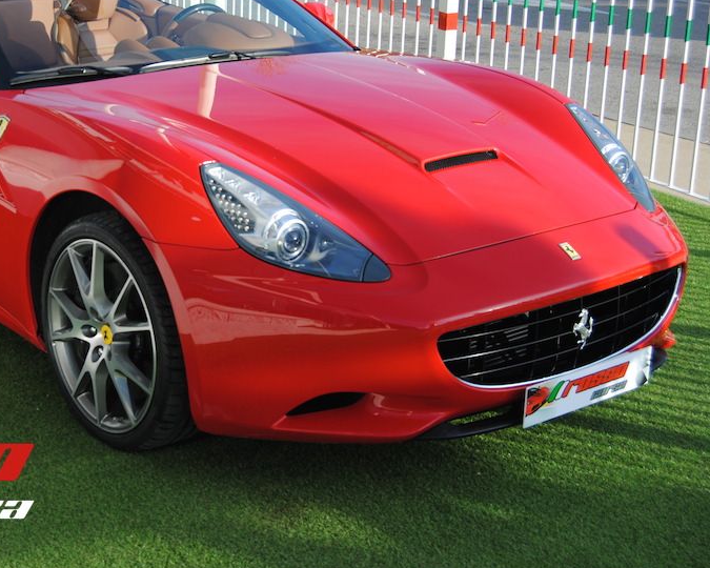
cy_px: 225
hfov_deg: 28.9
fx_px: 1359
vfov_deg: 23.6
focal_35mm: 65
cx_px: 192
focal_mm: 31
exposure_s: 1/200
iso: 100
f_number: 6.3
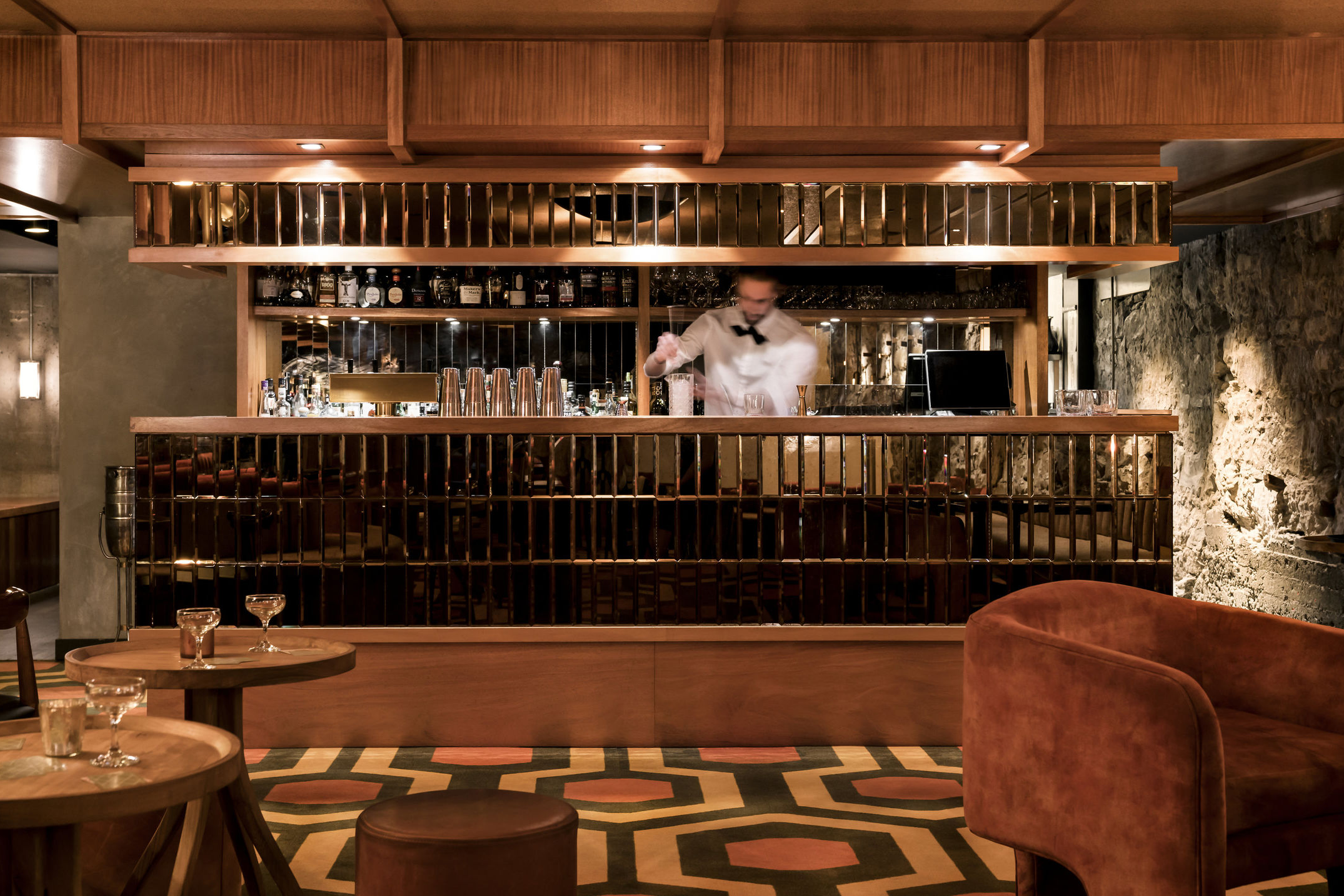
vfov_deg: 28.1
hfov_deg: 41.1
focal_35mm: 48
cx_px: 638
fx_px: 1792
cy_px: 415
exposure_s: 1/3
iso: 320
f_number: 5.6
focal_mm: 43
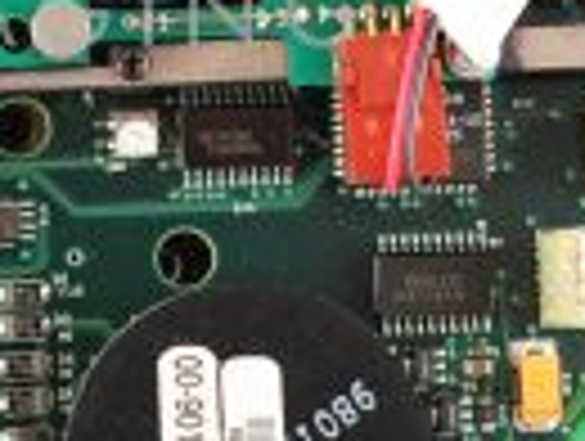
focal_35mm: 221
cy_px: -61
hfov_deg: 8.8
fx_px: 3742
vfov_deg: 6.7
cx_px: -90
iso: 1600
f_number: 7.1
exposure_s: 1/125
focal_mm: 50
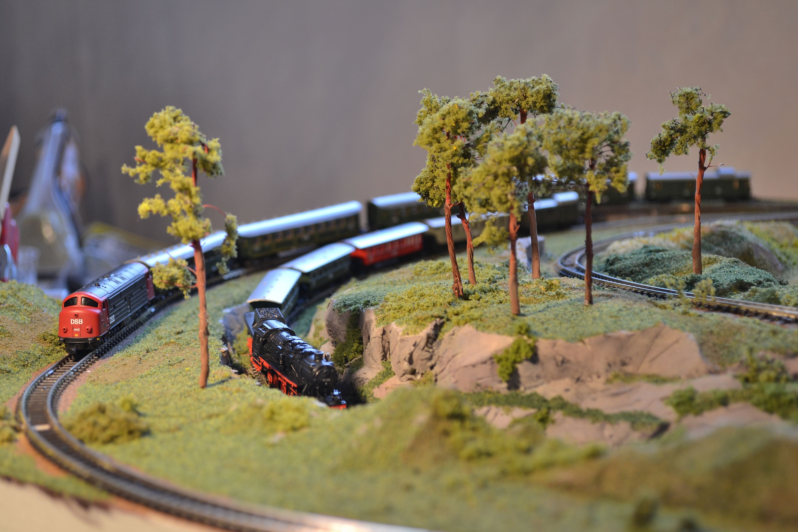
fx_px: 1396
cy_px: 266
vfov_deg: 21.6
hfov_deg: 31.9
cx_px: 399
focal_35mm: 63
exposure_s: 1/40
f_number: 5.3
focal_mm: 42
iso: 400
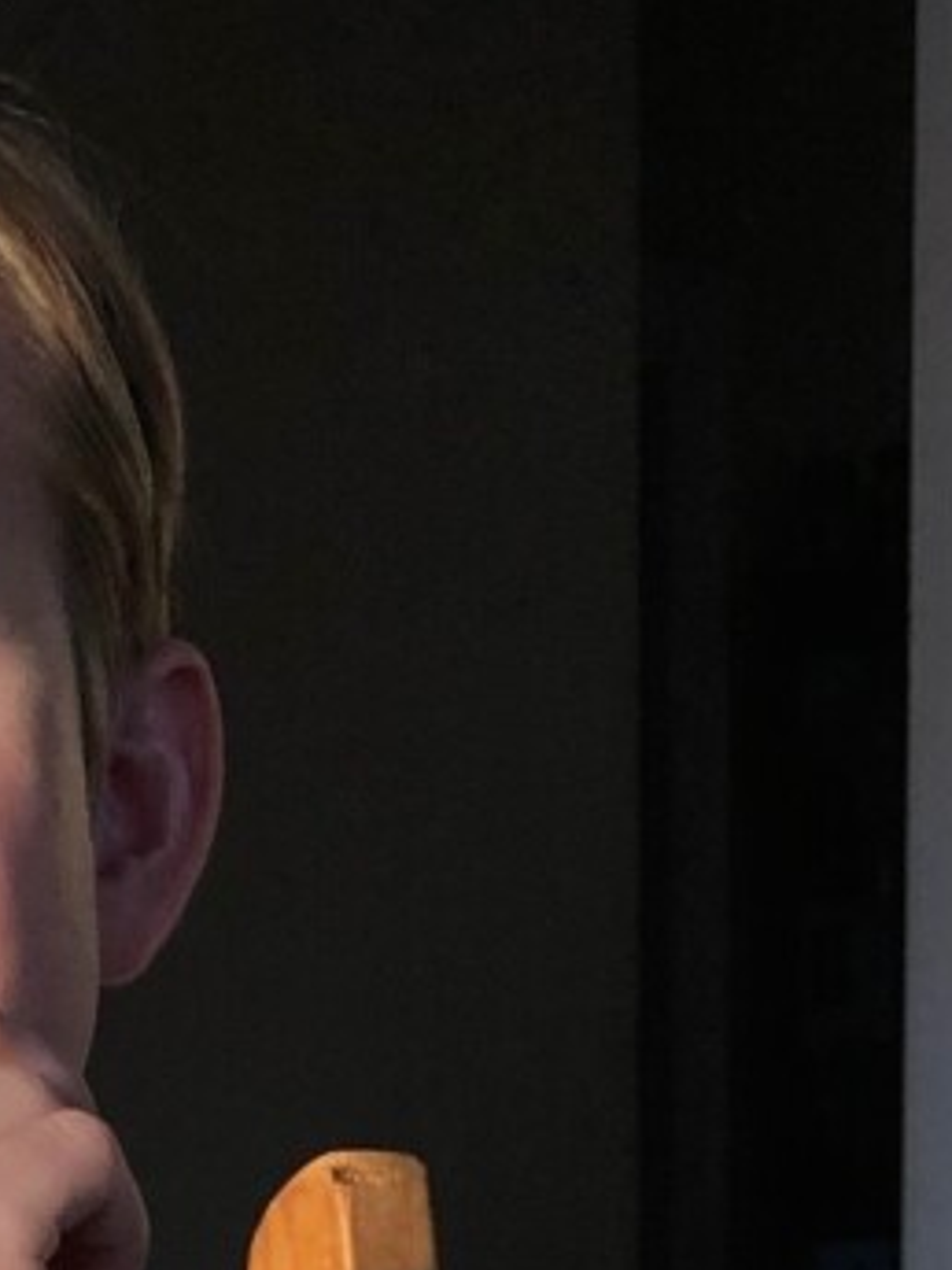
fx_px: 4180
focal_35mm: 114
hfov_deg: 13.0
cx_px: 712
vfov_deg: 14.9
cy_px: 2333
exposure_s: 1/30
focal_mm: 3.99
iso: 32
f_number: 1.8
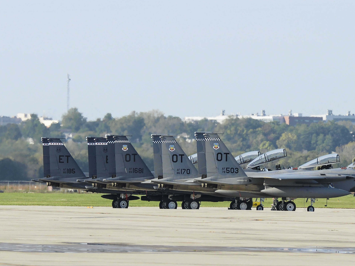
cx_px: 235
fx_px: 3025
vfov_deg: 5.0
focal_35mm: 295
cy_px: 120
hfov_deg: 6.7
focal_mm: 200
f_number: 6.3
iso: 640
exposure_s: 1/2500
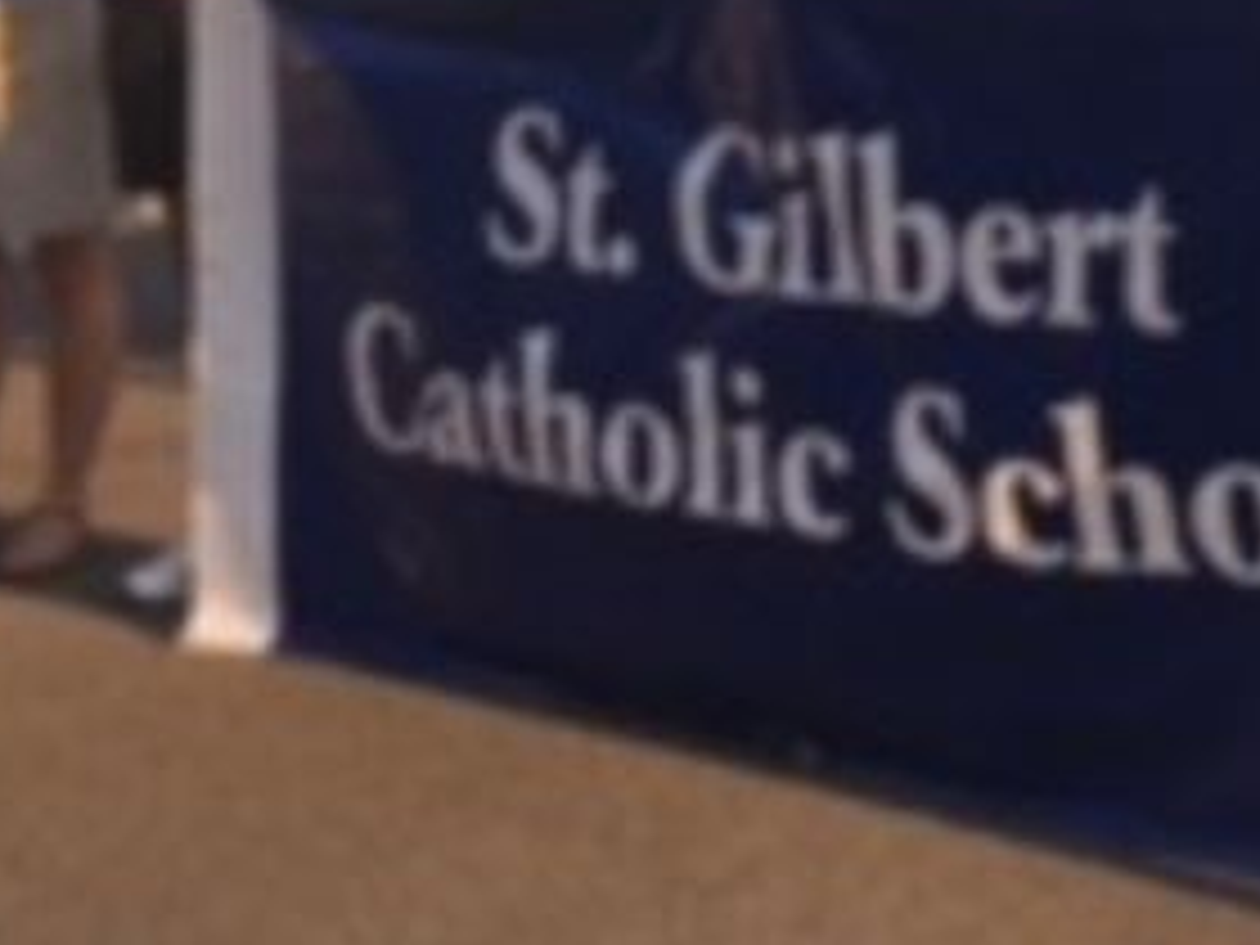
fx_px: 3021
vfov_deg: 16.7
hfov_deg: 22.9
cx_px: 1166
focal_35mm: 83
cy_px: -292
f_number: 2.2
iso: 25
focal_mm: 4.15
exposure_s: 1/452
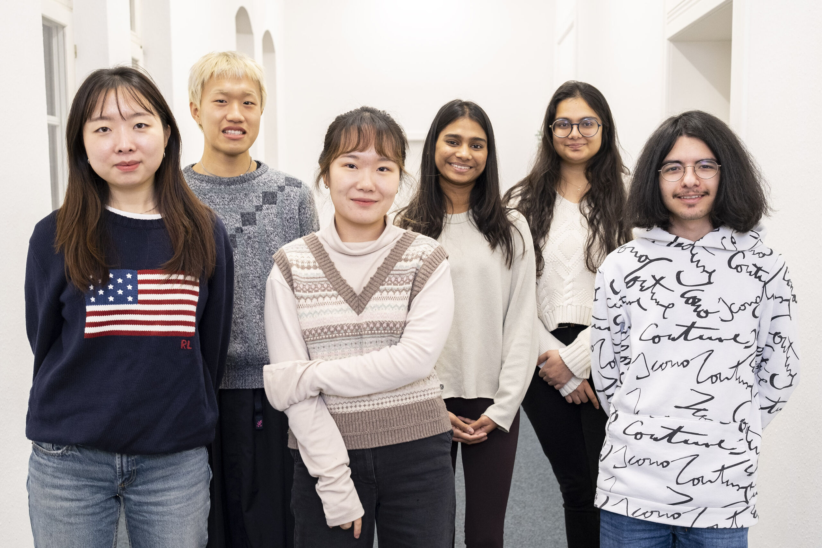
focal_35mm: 35
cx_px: 411
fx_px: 799
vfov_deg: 37.9
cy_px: 274
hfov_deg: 54.4
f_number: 2.8
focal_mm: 23
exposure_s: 1/60
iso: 800
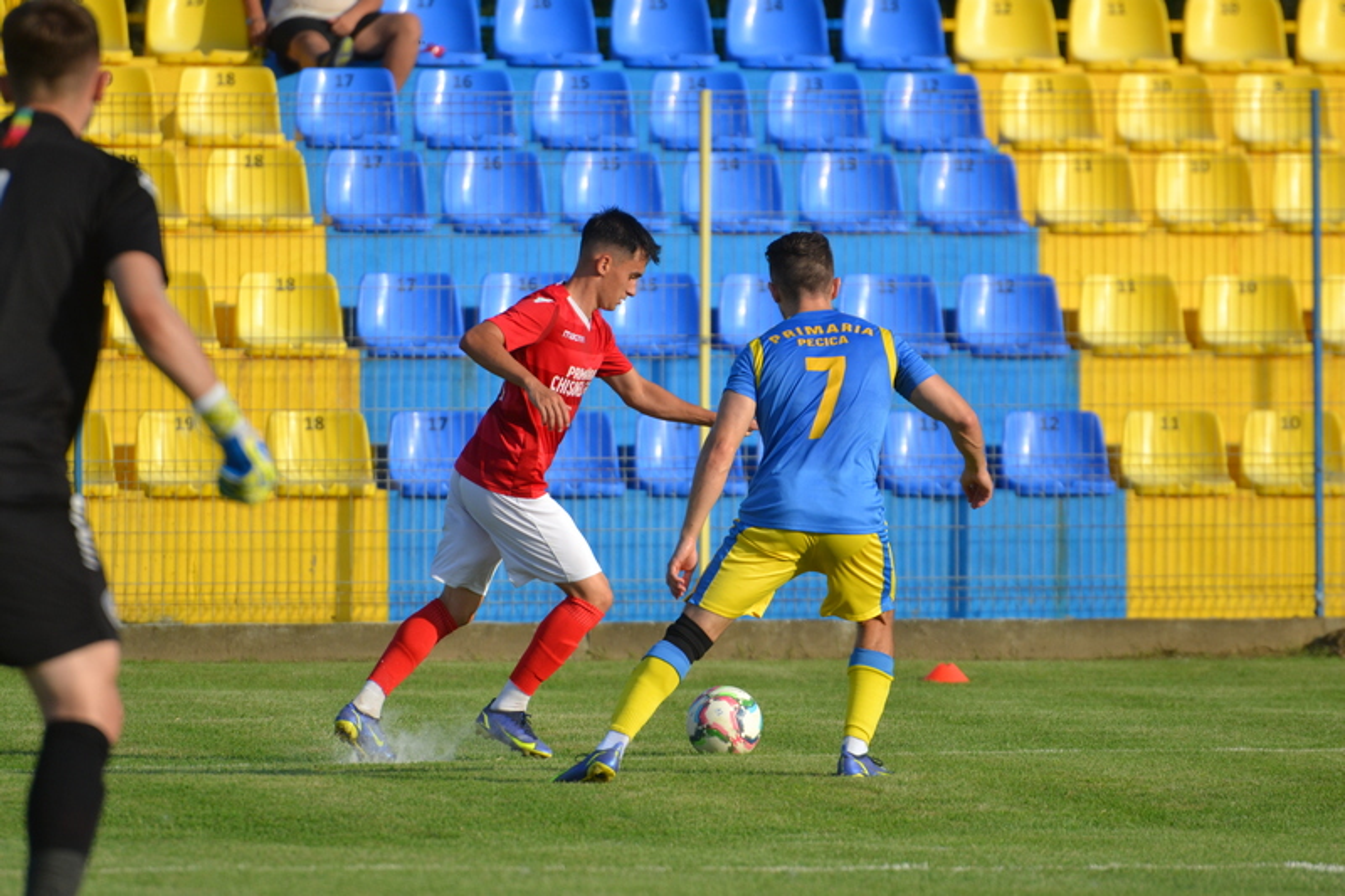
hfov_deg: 4.6
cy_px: 448
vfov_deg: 3.1
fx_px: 16808
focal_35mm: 450
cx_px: 672
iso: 400
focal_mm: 300
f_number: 5.6
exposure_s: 1/1250
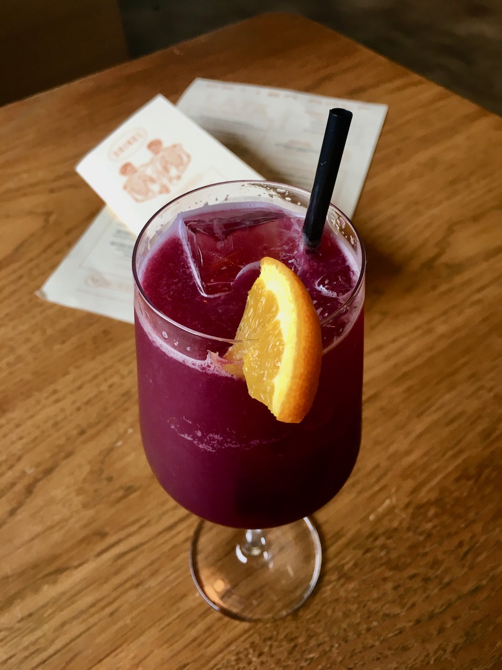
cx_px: 251
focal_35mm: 29
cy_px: 335
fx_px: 561
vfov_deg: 61.7
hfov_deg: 48.2
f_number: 2.2
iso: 25
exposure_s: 1/30
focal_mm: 4.15
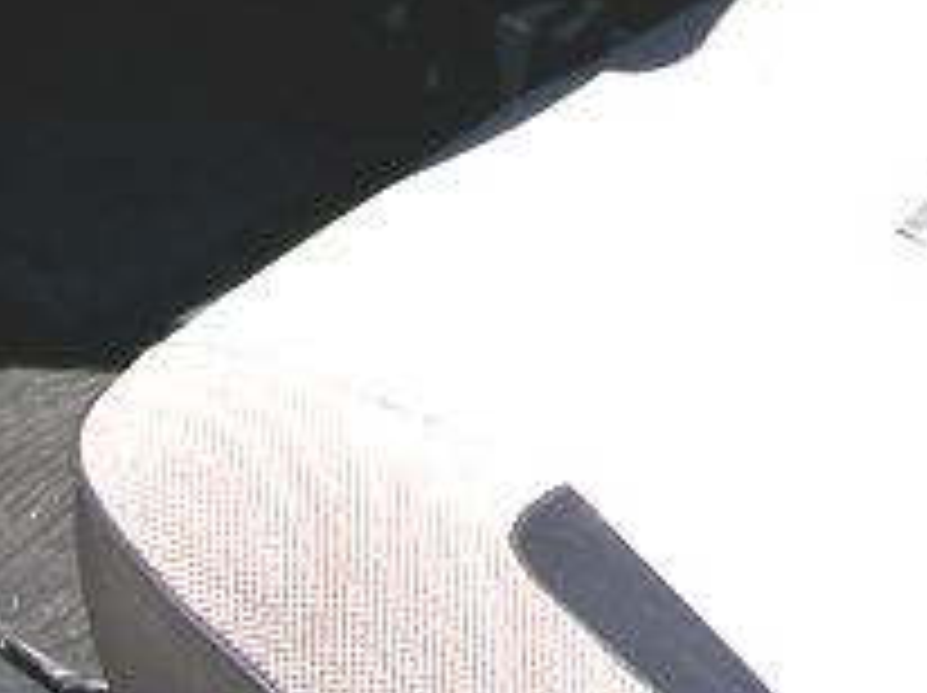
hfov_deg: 17.6
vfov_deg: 12.6
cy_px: -313
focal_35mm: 112
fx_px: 2996
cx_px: 567
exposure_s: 1/316
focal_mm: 6
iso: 80
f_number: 4.8
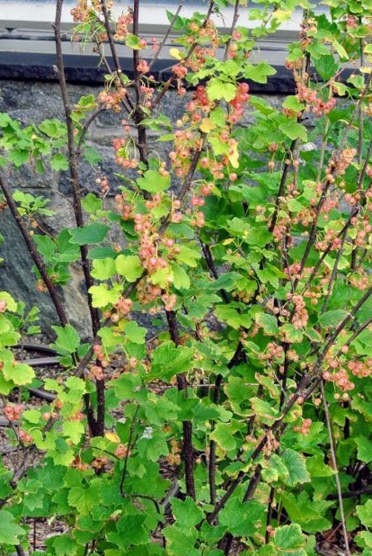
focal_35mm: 91
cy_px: 278
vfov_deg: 22.3
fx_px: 1406
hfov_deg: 15.1
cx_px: 226
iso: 100
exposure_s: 1/60
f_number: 4.5
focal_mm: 18.2
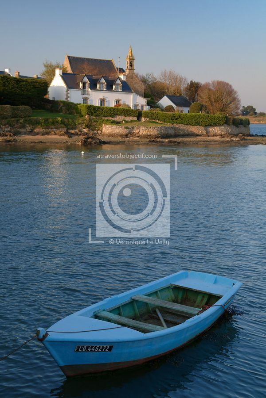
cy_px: 199
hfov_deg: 29.9
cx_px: 133
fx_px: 499
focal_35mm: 45
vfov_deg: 43.6
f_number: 4.8
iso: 100
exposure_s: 1/90
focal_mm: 30
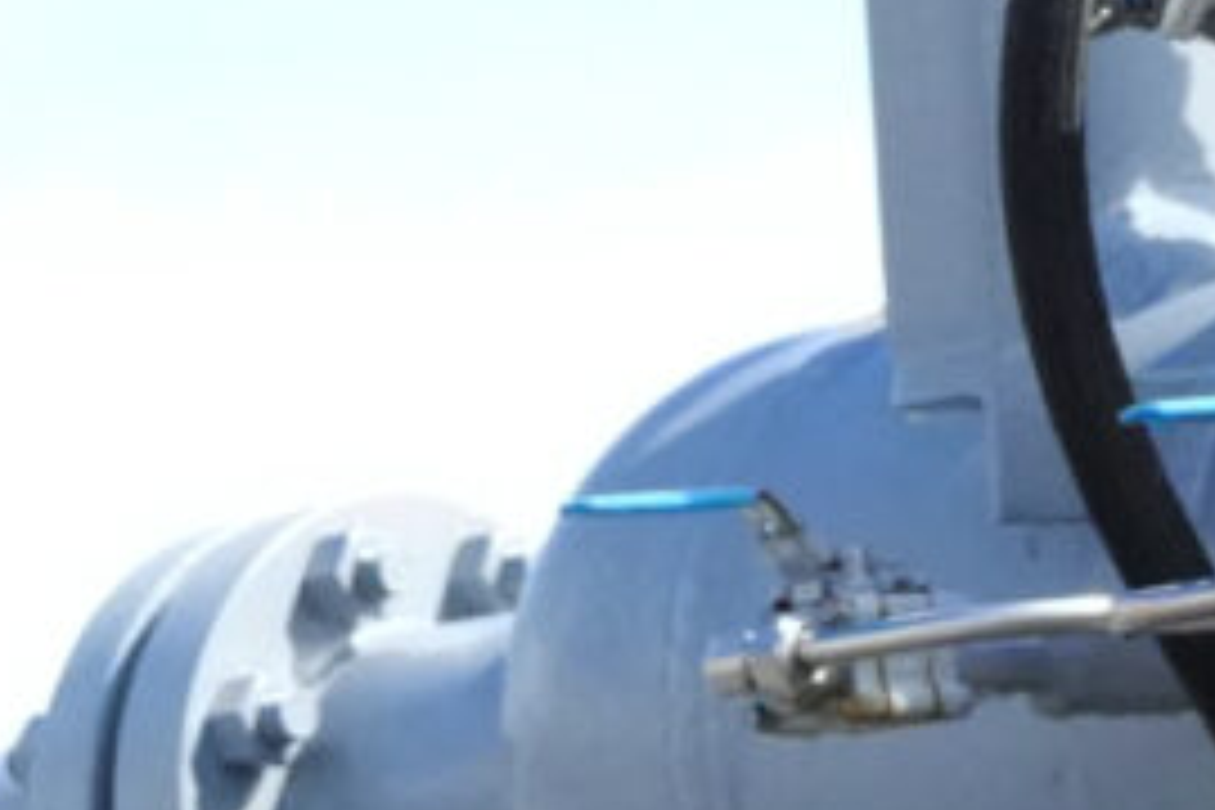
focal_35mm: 265
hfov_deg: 7.4
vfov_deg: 5.0
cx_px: -1359
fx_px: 8943
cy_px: 2108
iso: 8000
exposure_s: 1/8000
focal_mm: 35
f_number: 7.1
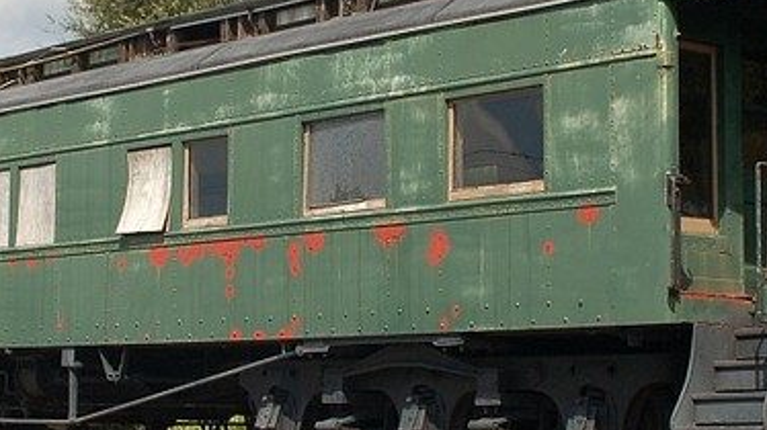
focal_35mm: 100
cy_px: 222
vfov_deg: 12.1
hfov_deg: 21.3
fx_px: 2033
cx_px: 277
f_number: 9
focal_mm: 28
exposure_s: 1/320
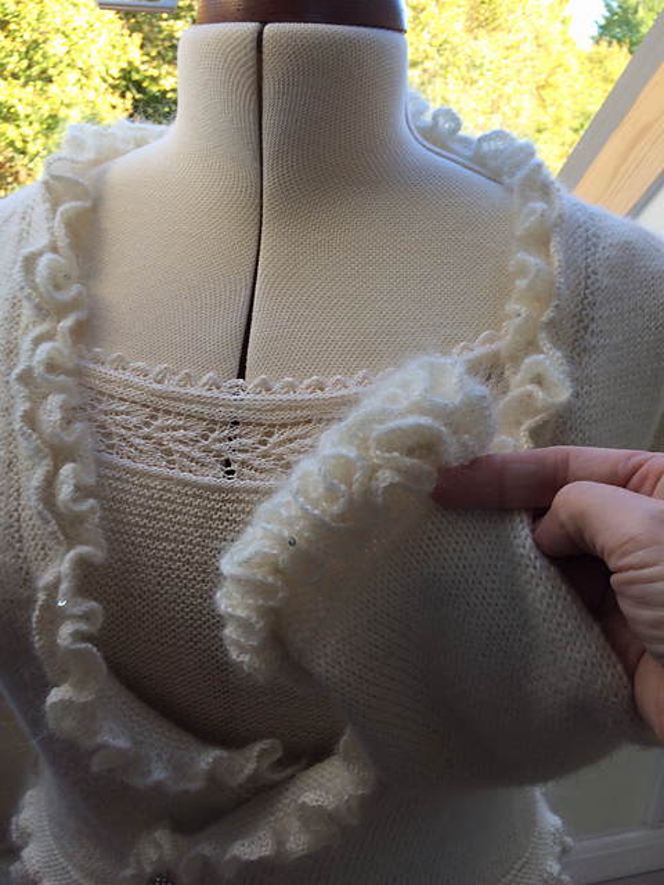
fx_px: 742
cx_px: 332
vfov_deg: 61.7
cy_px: 442
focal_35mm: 29
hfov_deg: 48.2
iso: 32
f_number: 2.2
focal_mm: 4.15
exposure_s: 1/151
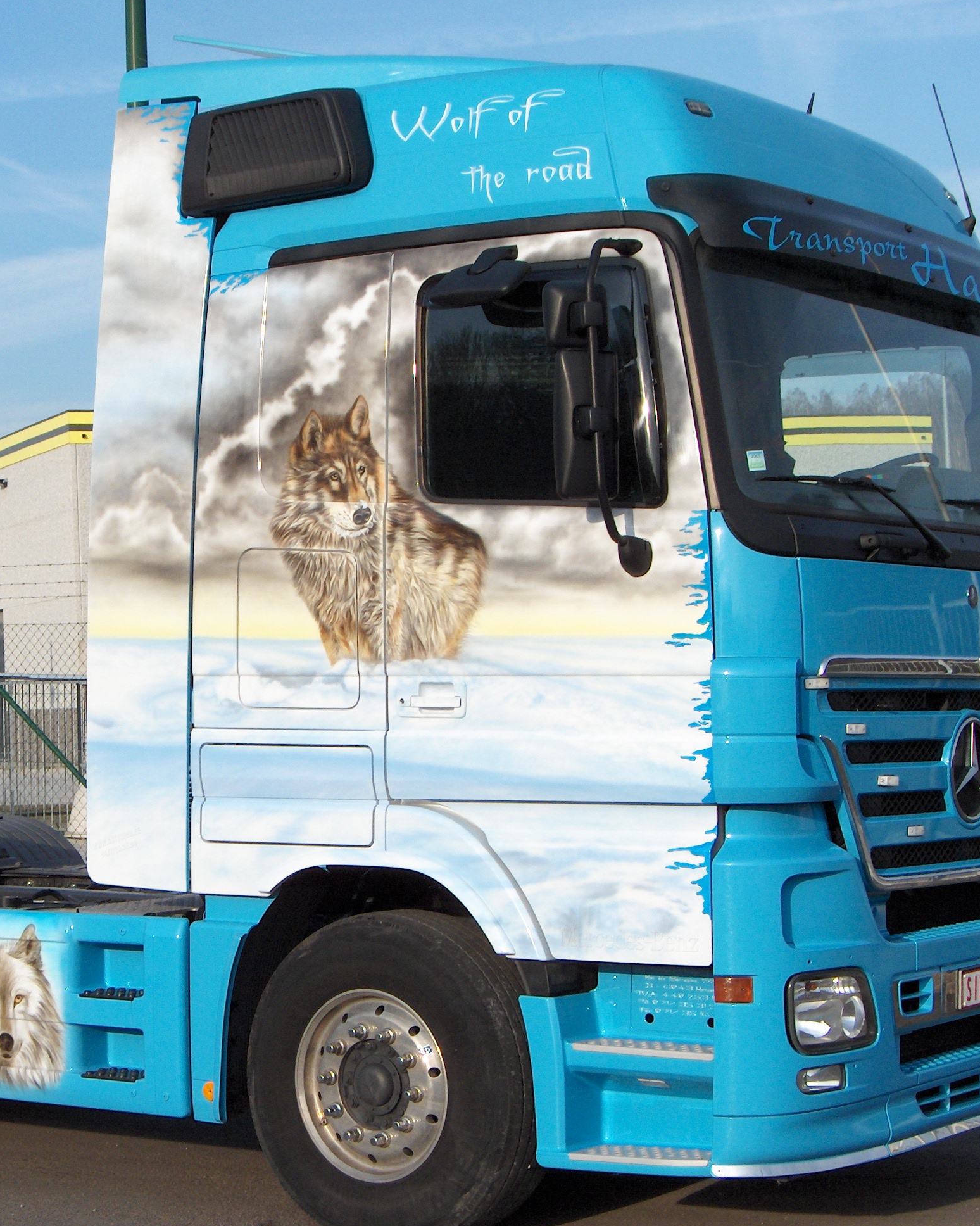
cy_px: 611
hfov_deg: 21.0
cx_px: 222
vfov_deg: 26.4
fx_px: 2611
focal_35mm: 72
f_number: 5.4
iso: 100
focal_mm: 11.4
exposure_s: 1/641
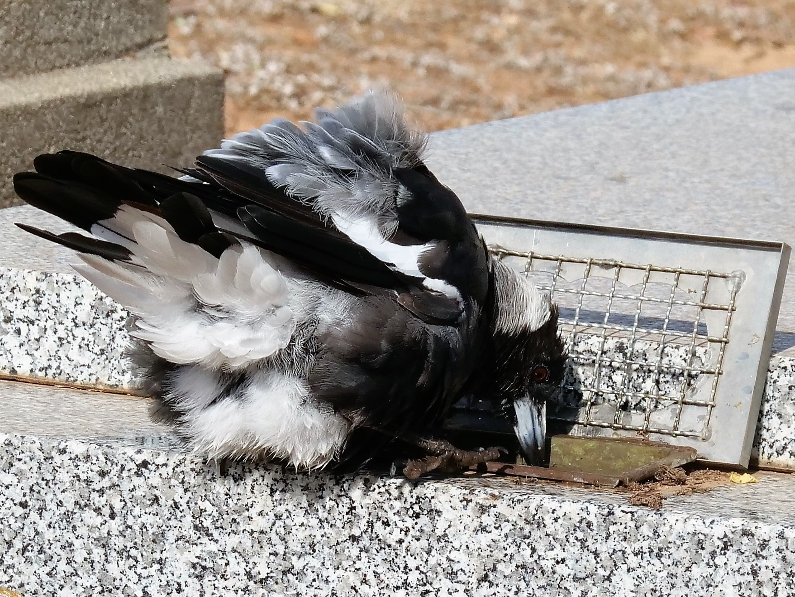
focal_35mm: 200
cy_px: 298
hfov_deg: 9.9
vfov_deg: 7.4
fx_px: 4594
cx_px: 398
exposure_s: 1/1600
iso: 800
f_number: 8
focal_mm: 100
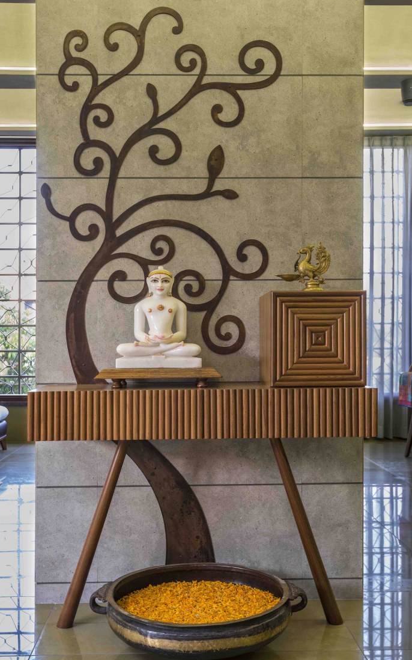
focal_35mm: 39
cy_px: 332
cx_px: 192
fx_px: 701
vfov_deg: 50.4
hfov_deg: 32.7
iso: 100
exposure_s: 1/1.25
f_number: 8
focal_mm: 35
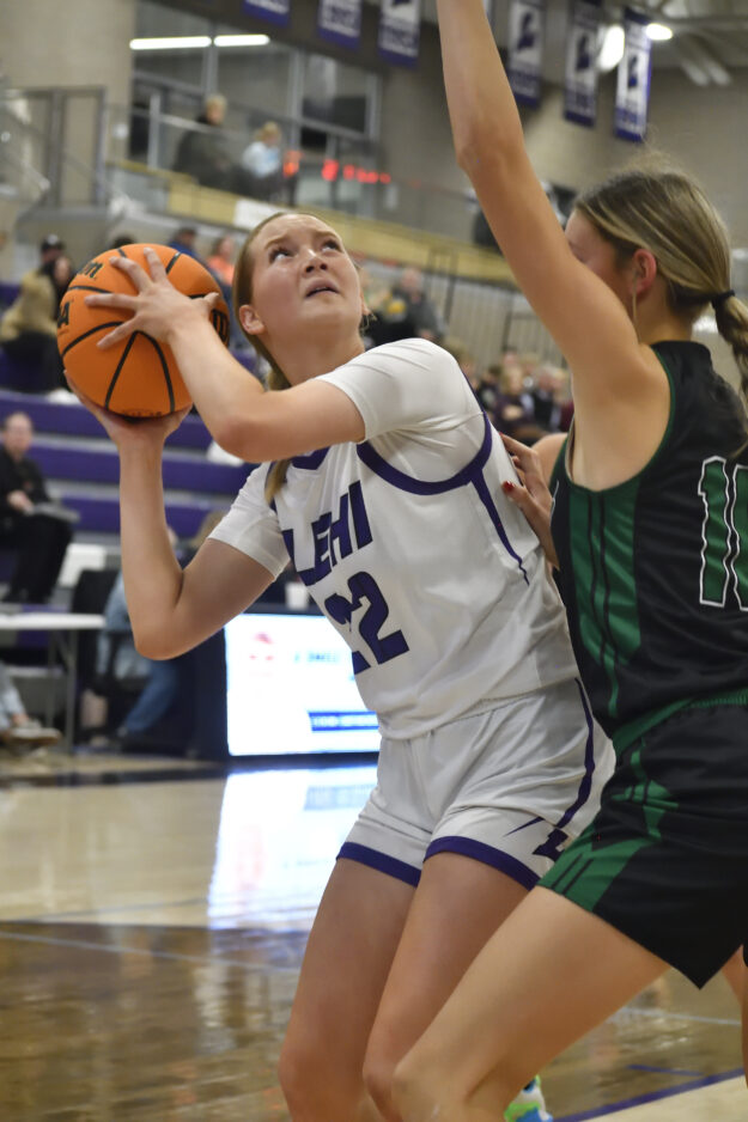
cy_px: 561
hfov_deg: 13.0
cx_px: 374
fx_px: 3273
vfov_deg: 19.5
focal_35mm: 105
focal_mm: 70
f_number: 4.5
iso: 5000
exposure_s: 1/500
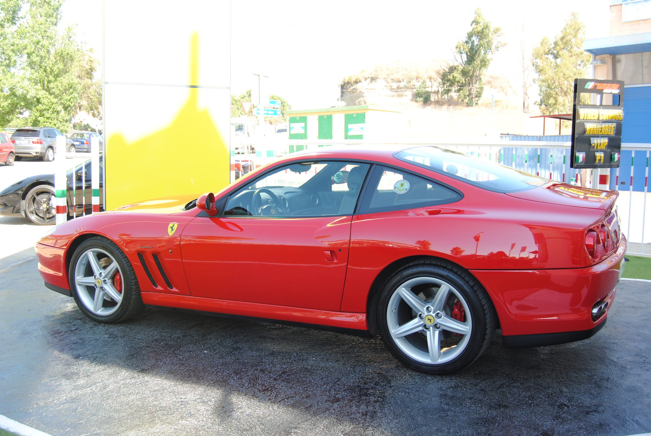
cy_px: 218
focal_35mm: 36
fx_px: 652
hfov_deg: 53.1
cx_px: 326
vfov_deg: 37.0
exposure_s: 1/125
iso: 180
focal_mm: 24
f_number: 5.6
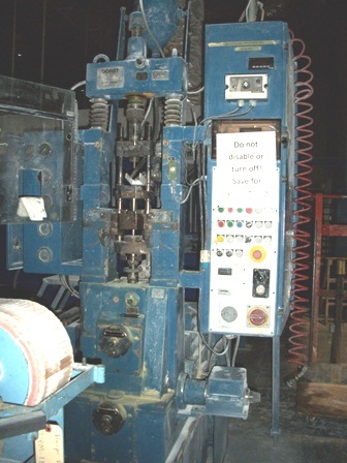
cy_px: 232
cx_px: 174
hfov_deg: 40.7
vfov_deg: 52.6
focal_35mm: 35
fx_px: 468
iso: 200
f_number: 3.1
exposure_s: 1/125
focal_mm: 6.3
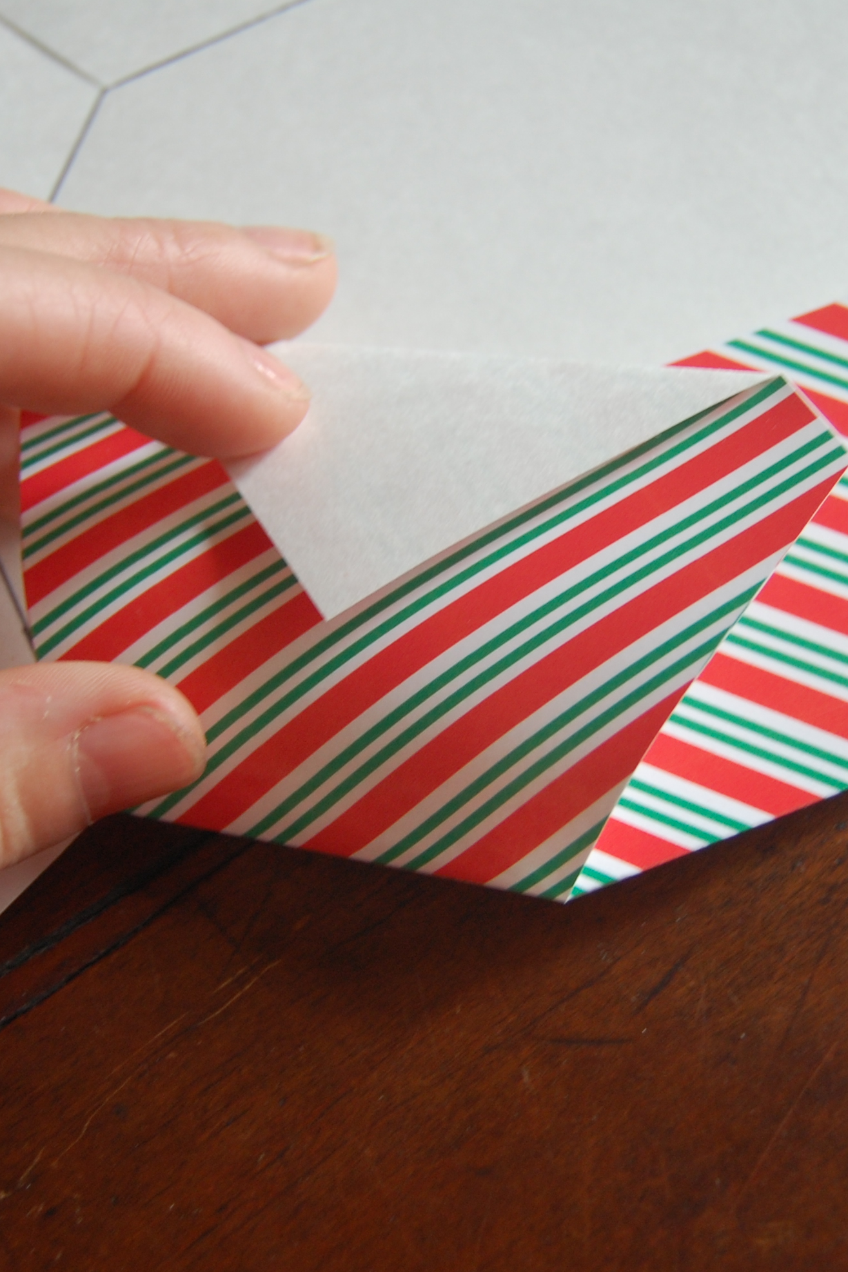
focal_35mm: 64
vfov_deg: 31.4
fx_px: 2261
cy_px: 630
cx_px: 420
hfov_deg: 21.2
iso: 500
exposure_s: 1/30
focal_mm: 28
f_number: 4.2
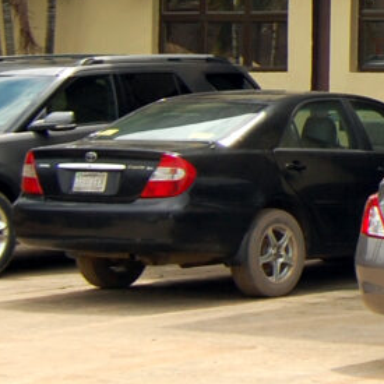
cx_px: 755
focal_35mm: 185
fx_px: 2322
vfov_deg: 9.3
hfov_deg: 8.9
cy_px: -121
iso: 200
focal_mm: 26
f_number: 4.5
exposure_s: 1/500
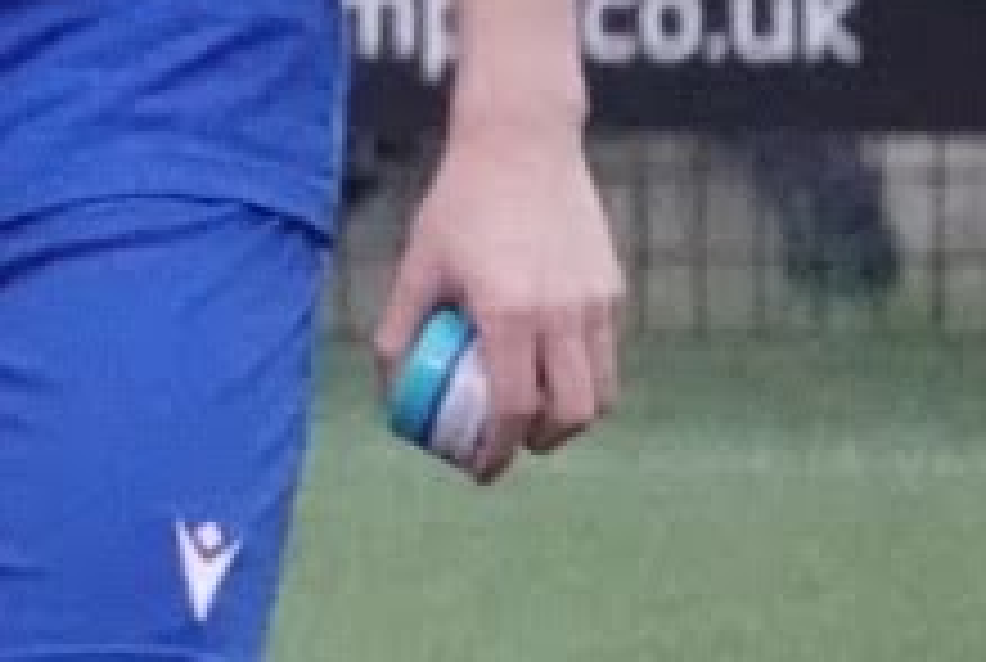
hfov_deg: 0.6
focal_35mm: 3292
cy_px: 504
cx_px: -2062
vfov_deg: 0.4
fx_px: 90348
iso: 5000
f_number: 4
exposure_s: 1/1000
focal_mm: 163.85
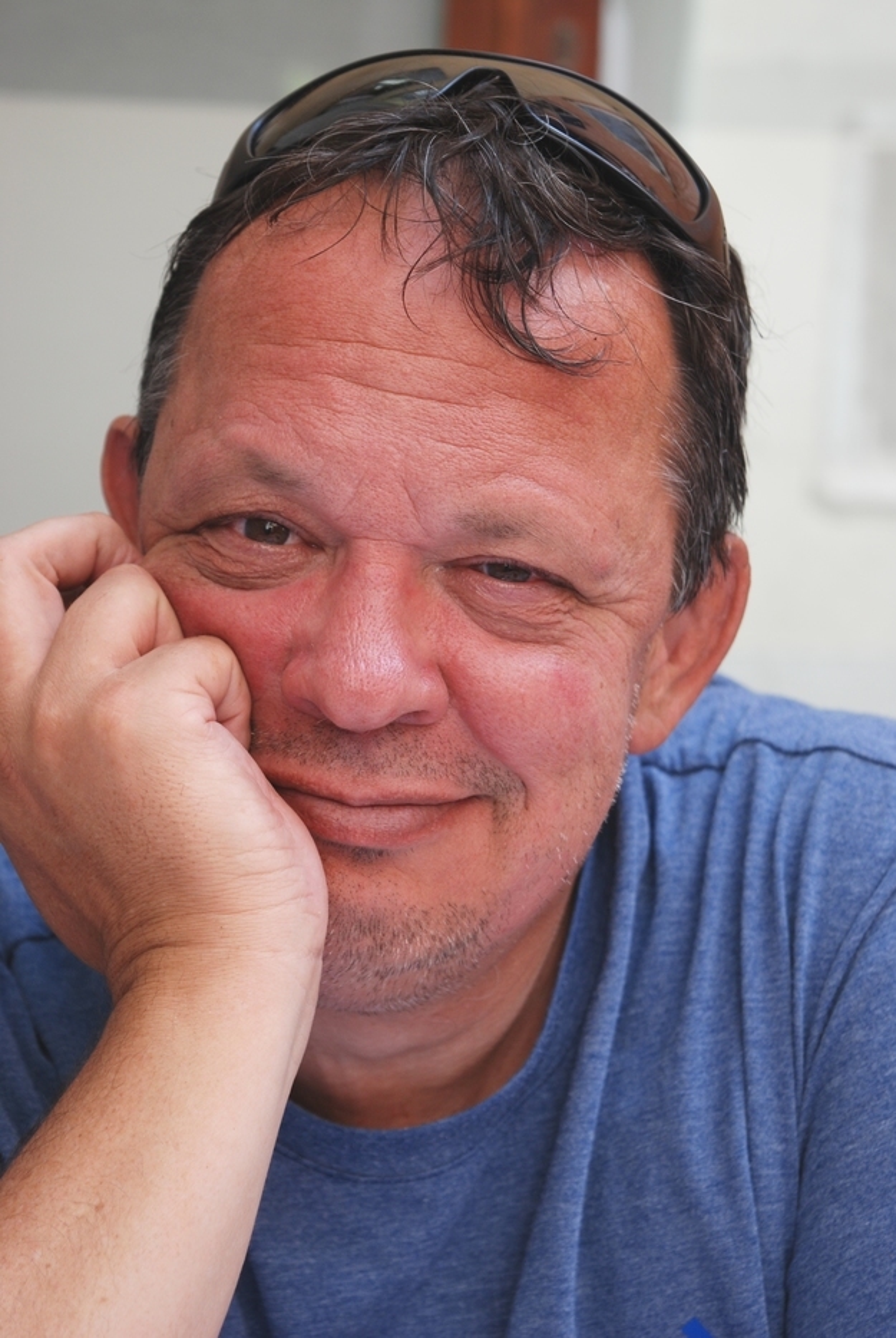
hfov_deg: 16.6
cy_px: 669
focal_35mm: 82
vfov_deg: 24.6
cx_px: 448
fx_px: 3070
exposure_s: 1/125
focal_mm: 55
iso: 200
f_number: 5.6
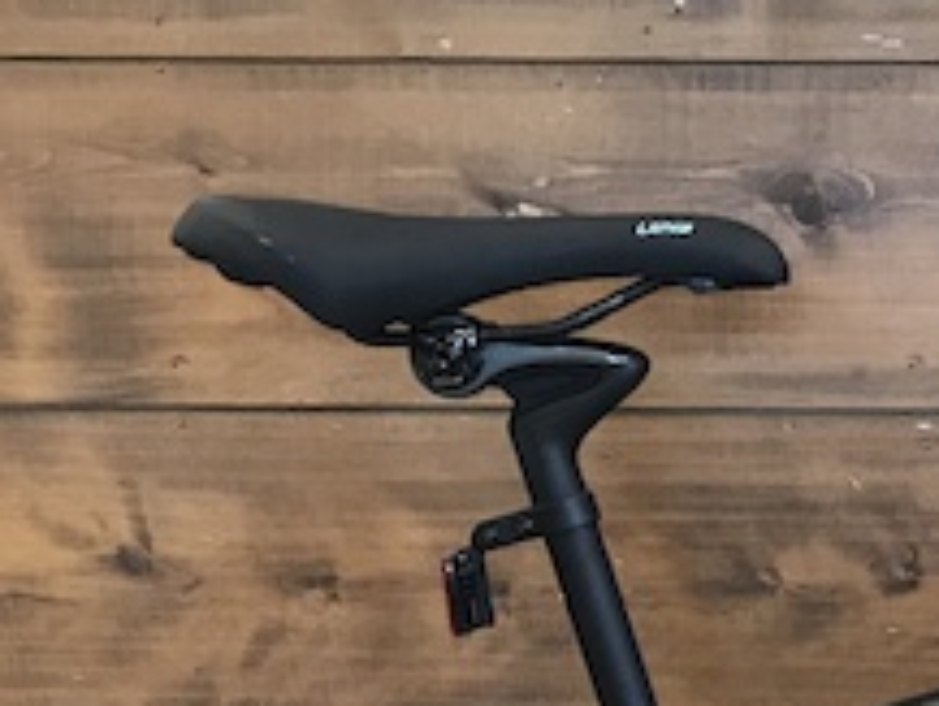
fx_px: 2796
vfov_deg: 13.8
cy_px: 927
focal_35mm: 103
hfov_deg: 18.3
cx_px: 1073
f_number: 1.8
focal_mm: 3.99
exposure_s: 1/15
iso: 40
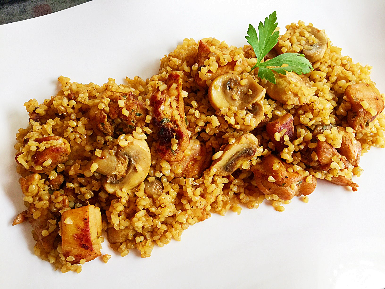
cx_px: 192
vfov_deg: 48.2
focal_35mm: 29
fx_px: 323
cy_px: 144
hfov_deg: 61.7
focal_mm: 4.15
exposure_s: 1/30
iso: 32
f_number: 2.2
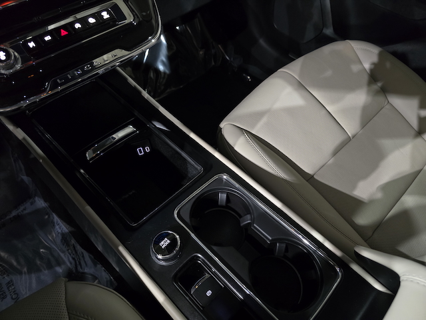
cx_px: 213
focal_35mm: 23
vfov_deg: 58.9
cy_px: 160
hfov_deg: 73.9
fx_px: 283
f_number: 1.7
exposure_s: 1/60
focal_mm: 6.3
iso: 1000
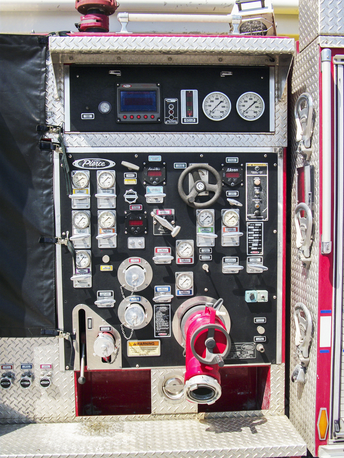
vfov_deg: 46.8
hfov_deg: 36.0
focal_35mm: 40
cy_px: 229
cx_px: 172
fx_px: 530
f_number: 9.9
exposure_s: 1/125
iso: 80
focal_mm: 7.1
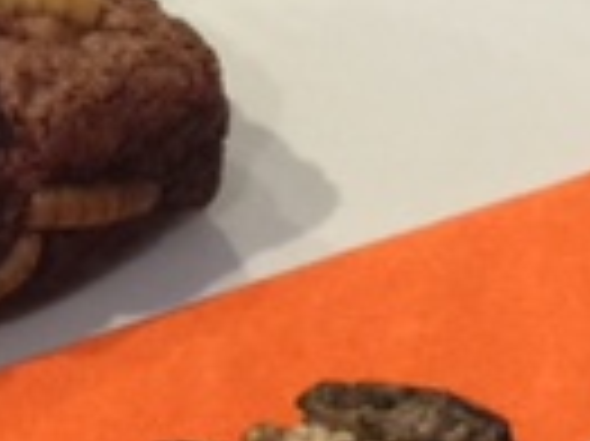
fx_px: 2418
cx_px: -14
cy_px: 454
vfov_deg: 10.3
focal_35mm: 142
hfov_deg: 13.7
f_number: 2.2
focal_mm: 4.15
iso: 125
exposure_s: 1/10
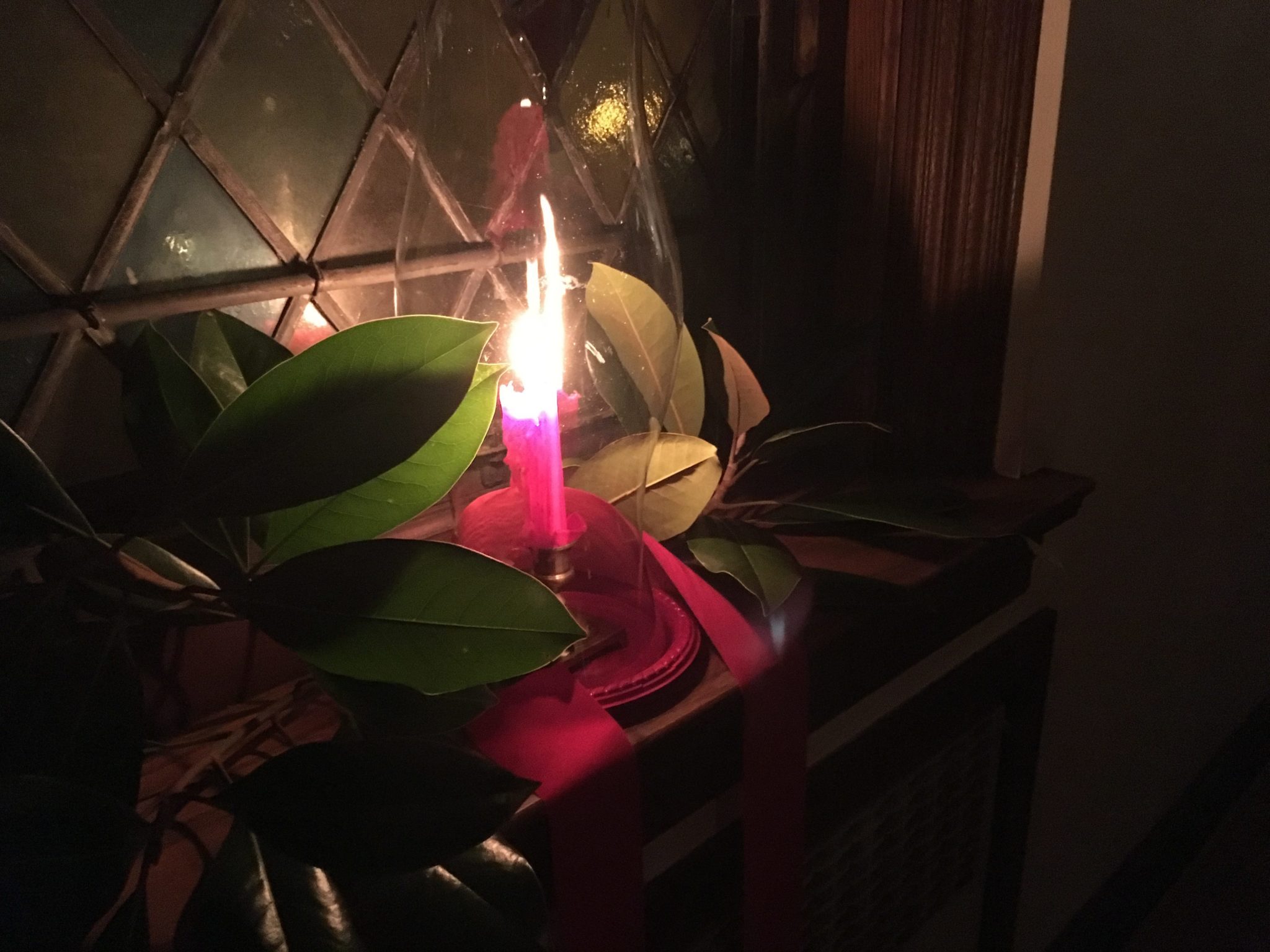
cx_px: 635
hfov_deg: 61.7
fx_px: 1064
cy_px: 476
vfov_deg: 48.2
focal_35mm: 29
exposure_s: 1/15
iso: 1000
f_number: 2.2
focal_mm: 4.15
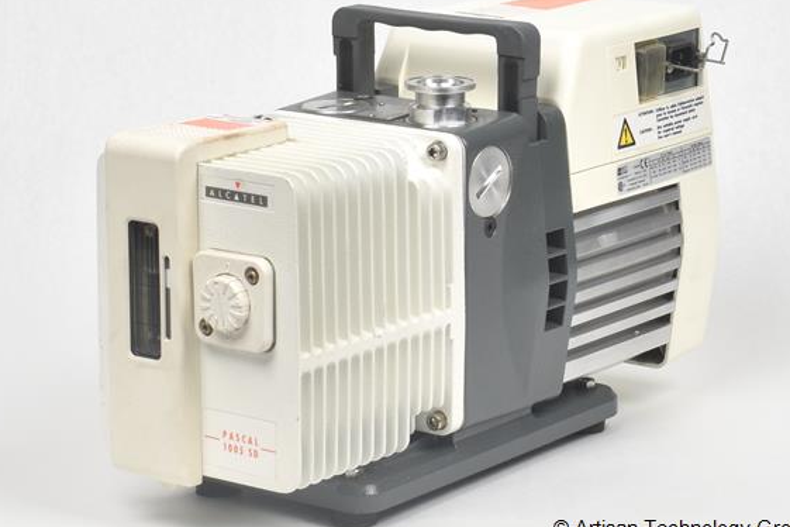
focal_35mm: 61
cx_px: 404
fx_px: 1339
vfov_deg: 22.3
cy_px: 261
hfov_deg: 32.9
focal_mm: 38
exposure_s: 1/160
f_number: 18
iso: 200
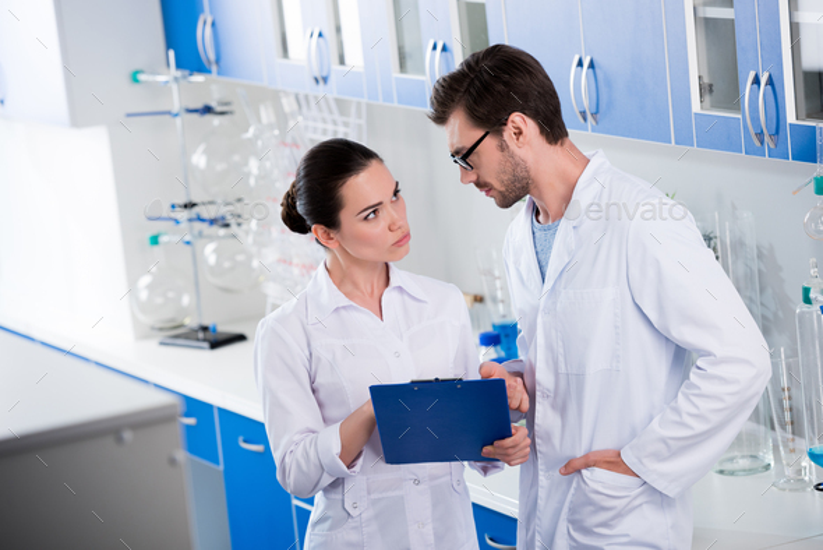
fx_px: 3088
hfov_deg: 15.2
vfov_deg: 10.2
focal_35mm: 135
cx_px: 412
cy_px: 275
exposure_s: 1/200
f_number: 4
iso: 200
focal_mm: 135
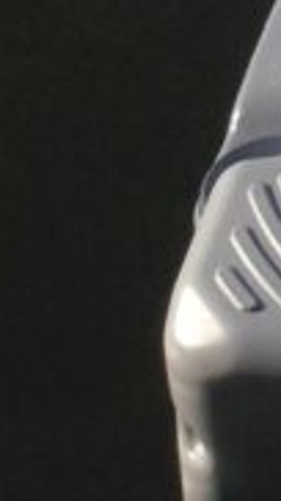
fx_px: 3148
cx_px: 1226
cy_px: -1148
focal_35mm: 237
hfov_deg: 4.6
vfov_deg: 7.6
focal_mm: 4.12
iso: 50
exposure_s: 1/2088
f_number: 2.4
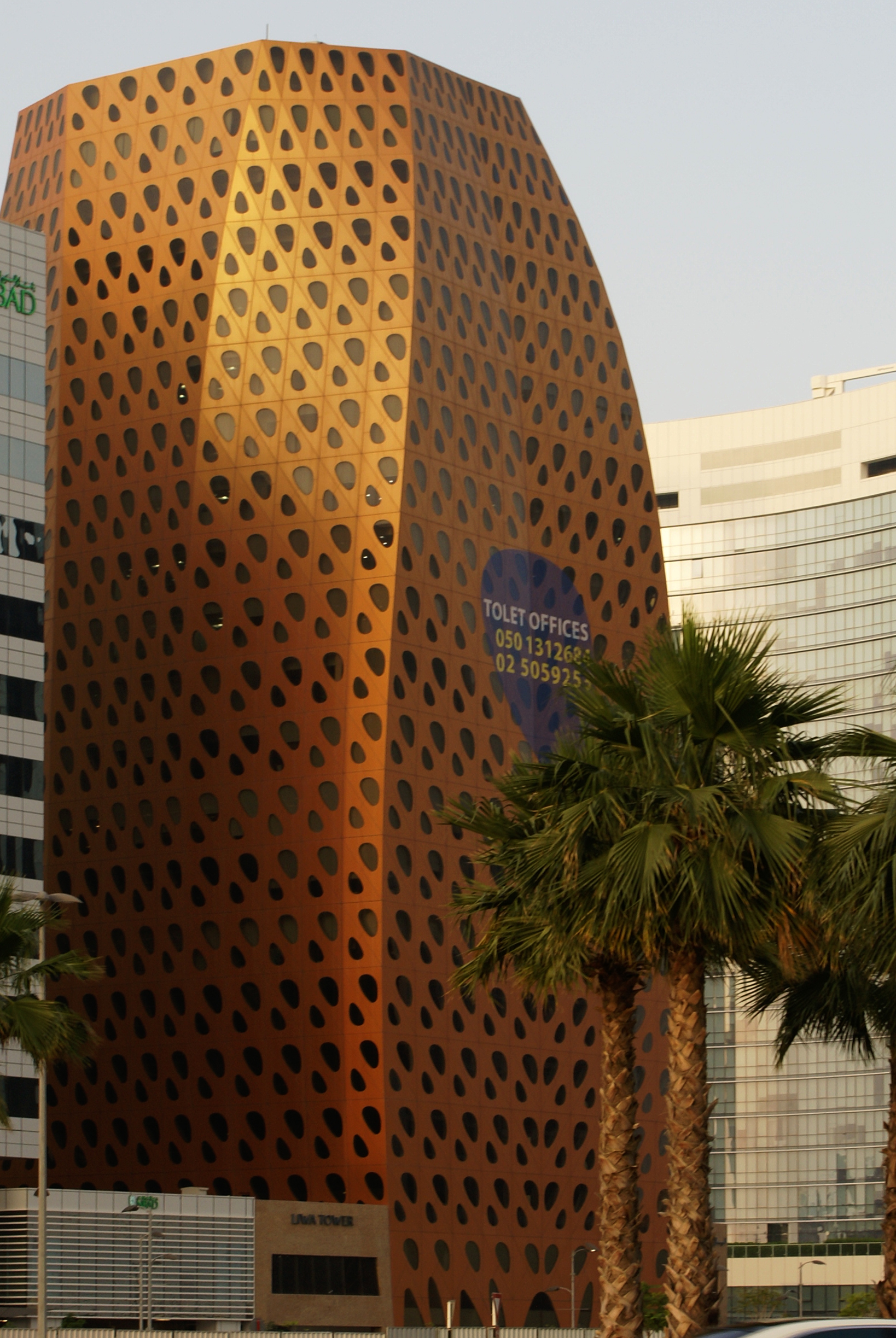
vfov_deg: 19.1
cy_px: 746
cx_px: 358
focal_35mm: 107
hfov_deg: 12.9
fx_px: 3975
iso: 100
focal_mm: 45
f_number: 6.3
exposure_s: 1/80
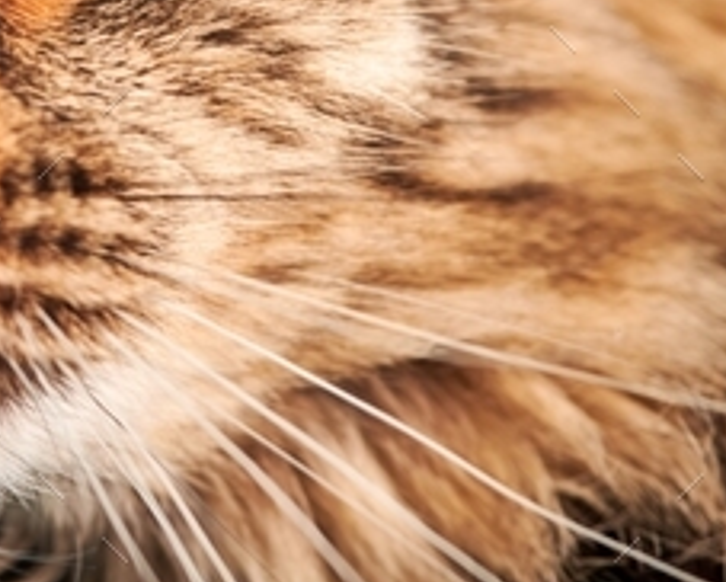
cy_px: -5
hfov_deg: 7.5
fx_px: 5505
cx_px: -125
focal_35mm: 256
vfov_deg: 6.0
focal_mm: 105
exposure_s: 1/160
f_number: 9
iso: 100
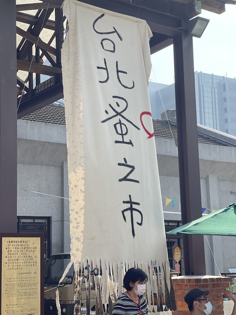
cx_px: 118
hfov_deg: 22.9
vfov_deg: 30.3
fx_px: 582
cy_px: 158
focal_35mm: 64
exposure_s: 1/626
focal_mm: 7.5
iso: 20
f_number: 2.2
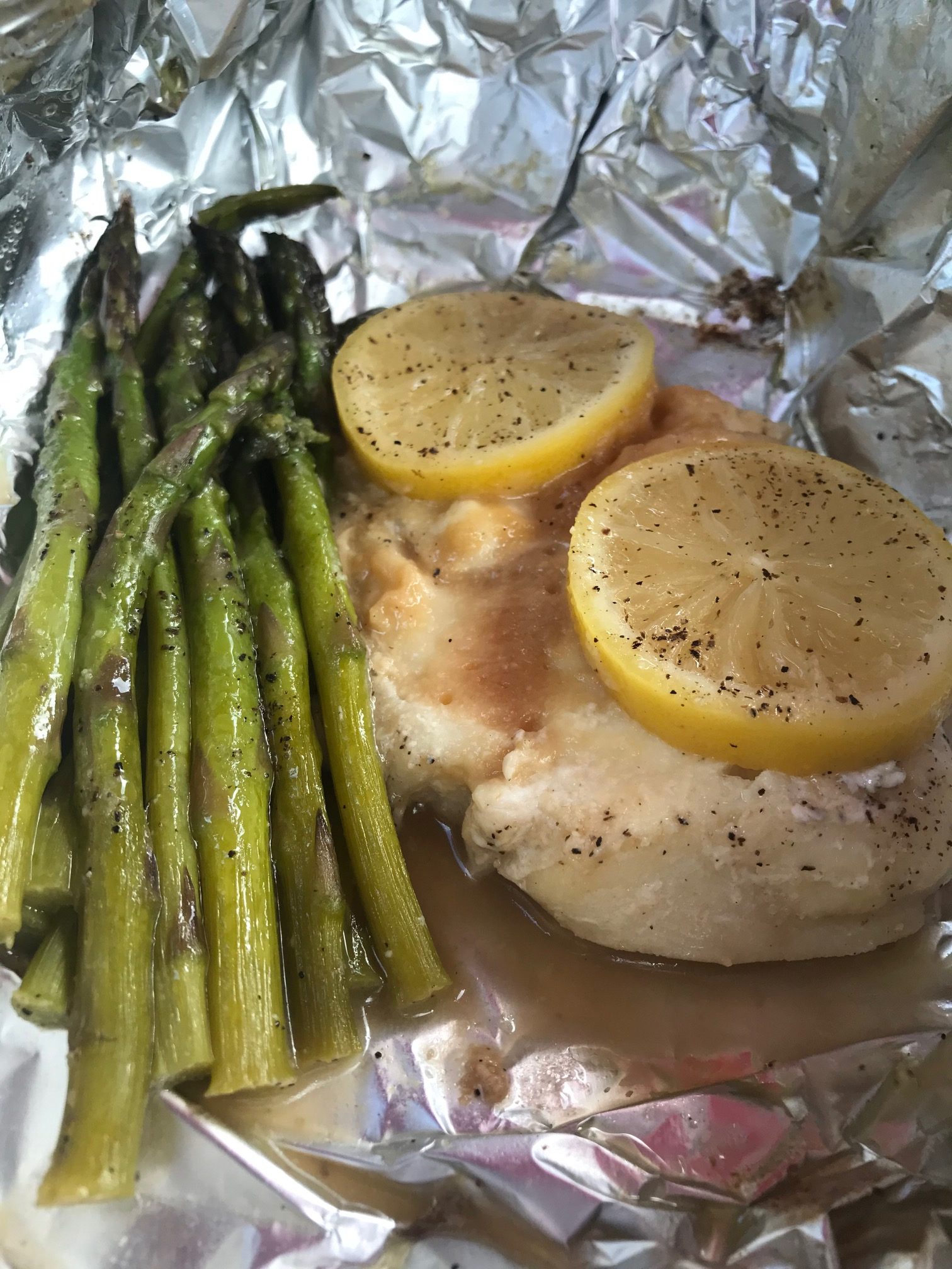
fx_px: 1027
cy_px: 634
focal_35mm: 28
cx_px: 476
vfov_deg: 63.4
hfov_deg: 49.7
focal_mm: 3.99
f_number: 1.8
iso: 32
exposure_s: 1/120
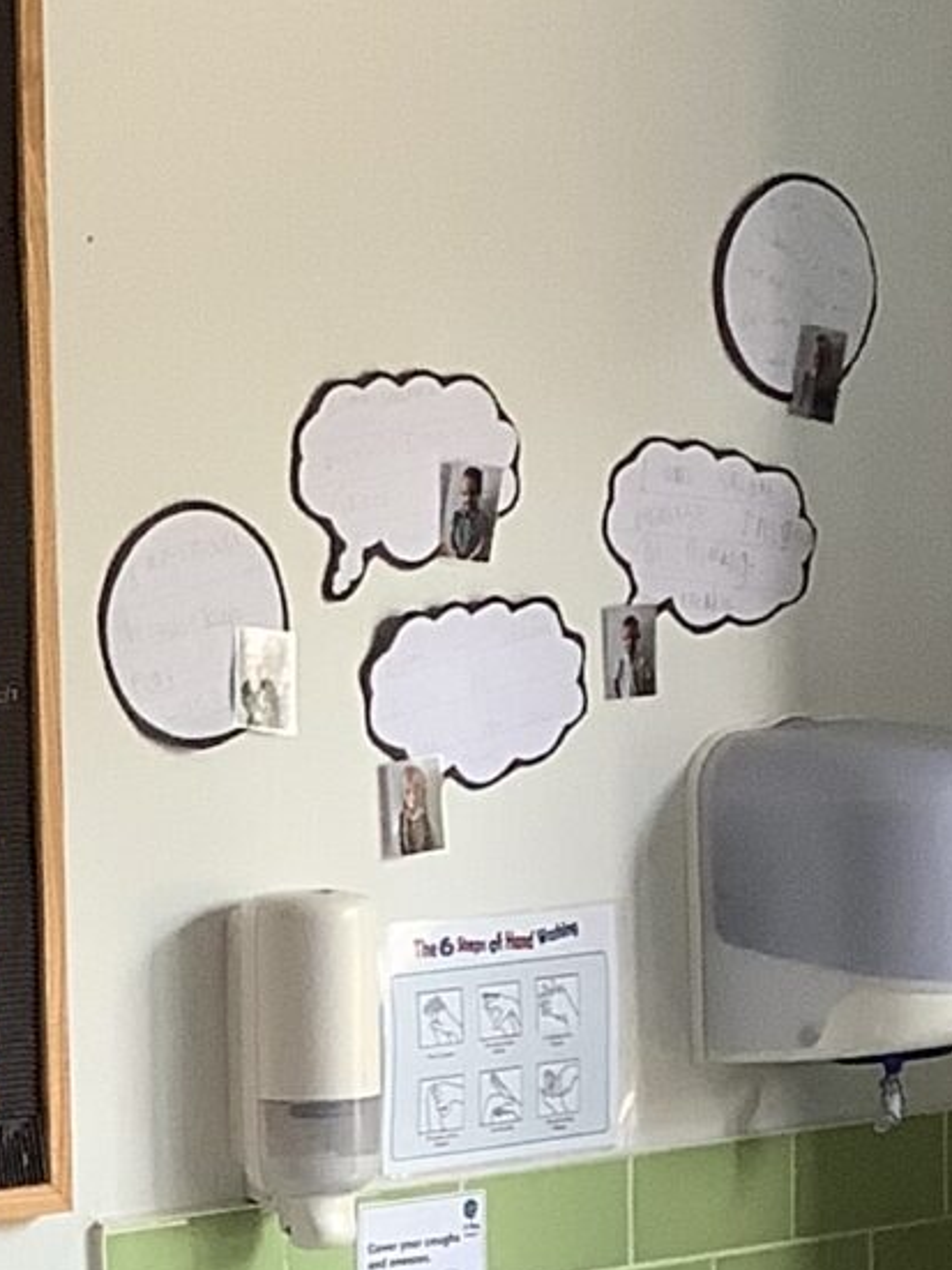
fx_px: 5282
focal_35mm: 144
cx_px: -583
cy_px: 1173
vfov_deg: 13.6
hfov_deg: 9.9
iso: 80
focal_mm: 3.3
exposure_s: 1/50
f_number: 2.4
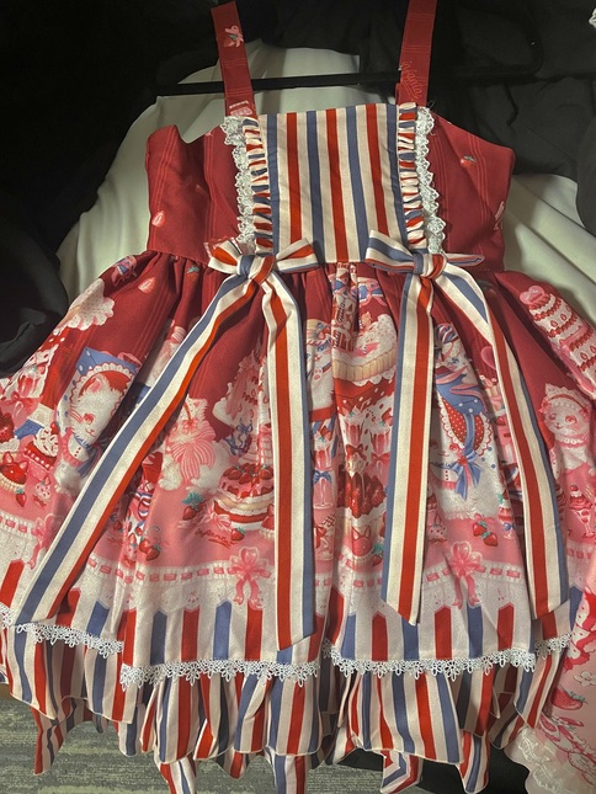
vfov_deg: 67.3
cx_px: 298
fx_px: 597
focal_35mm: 26
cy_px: 397
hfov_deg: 53.1
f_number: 1.6
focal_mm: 4.2
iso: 500
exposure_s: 1/60
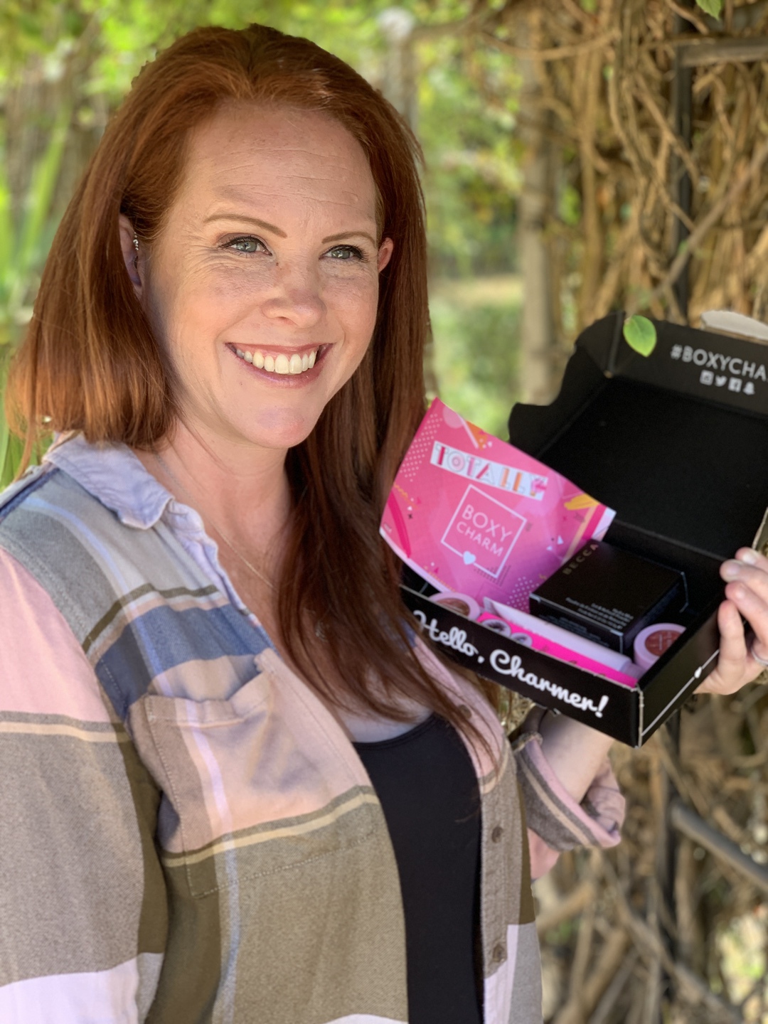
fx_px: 1538
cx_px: 384
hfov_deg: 28.0
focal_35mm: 52
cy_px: 512
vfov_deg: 36.8
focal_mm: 6
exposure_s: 1/122
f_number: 2.4
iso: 40
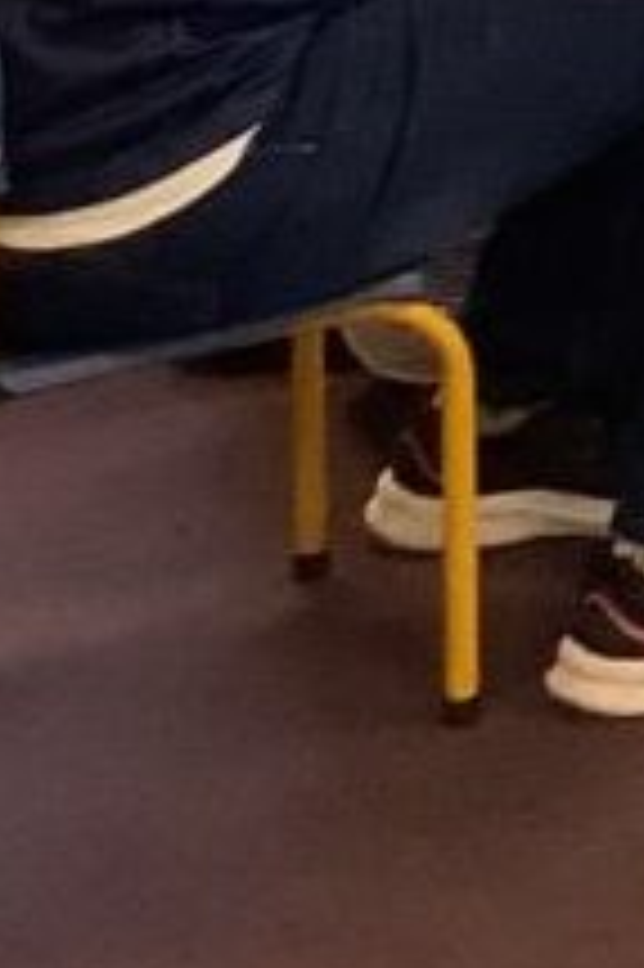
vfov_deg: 10.3
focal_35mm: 189
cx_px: 2400
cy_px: -768
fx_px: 5079
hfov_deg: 6.2
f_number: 2.4
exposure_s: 1/50
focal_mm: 3.3
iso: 125
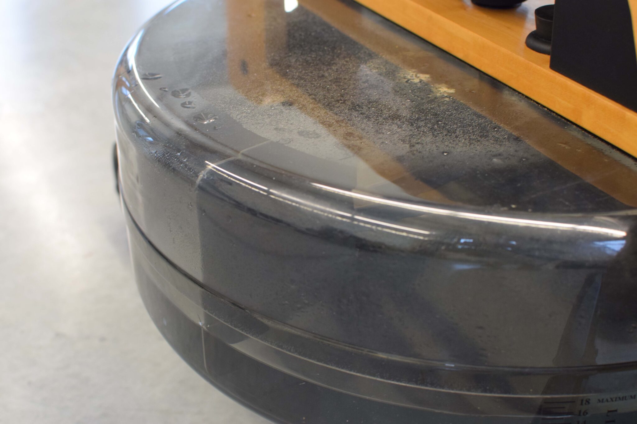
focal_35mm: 52
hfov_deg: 37.9
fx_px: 929
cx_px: 318
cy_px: 212
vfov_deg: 25.7
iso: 800
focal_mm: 35
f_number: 4
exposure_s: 1/60
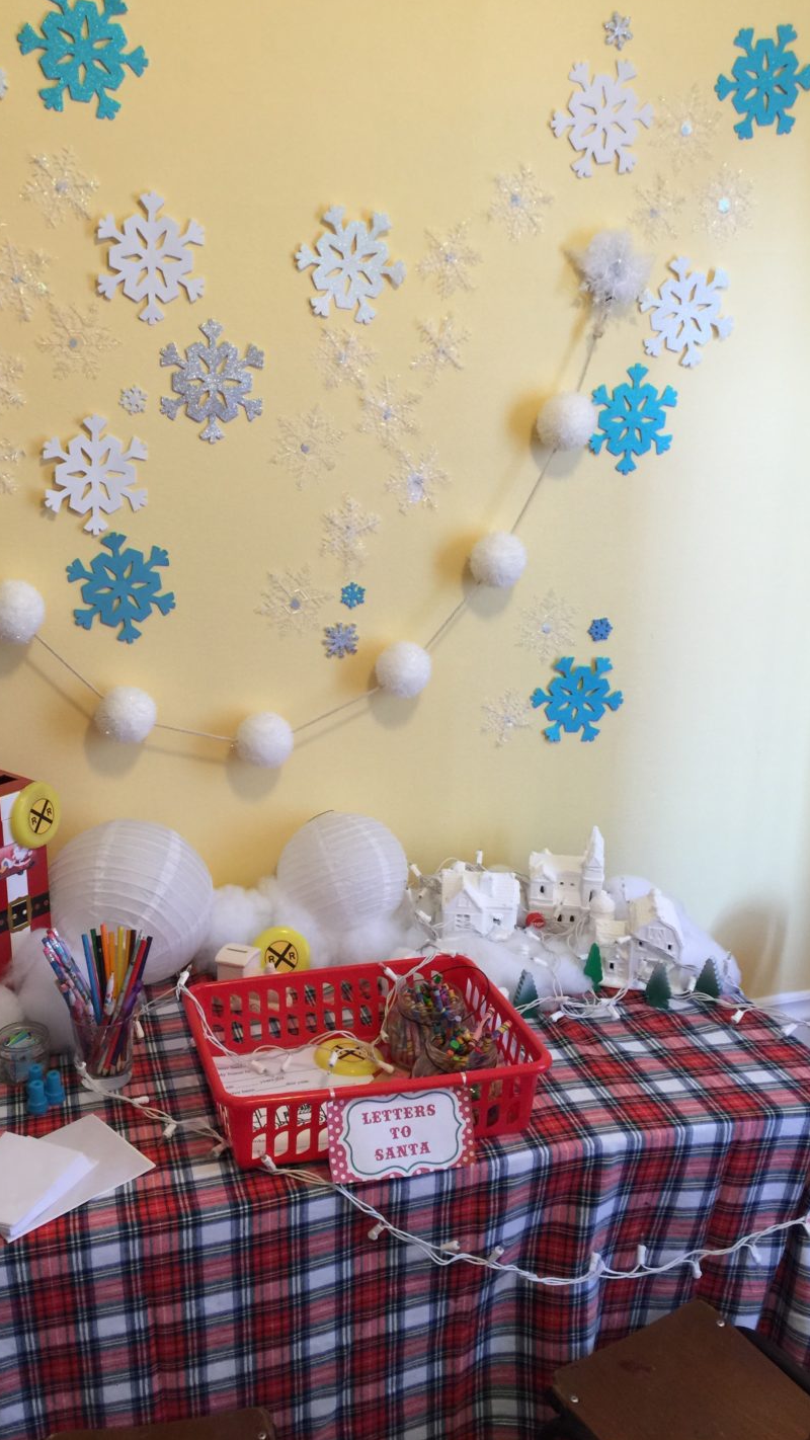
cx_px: 273
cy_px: 720
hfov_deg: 36.3
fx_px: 1222
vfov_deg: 61.0
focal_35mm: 32
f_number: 2.2
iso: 64
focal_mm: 4.15
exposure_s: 1/15
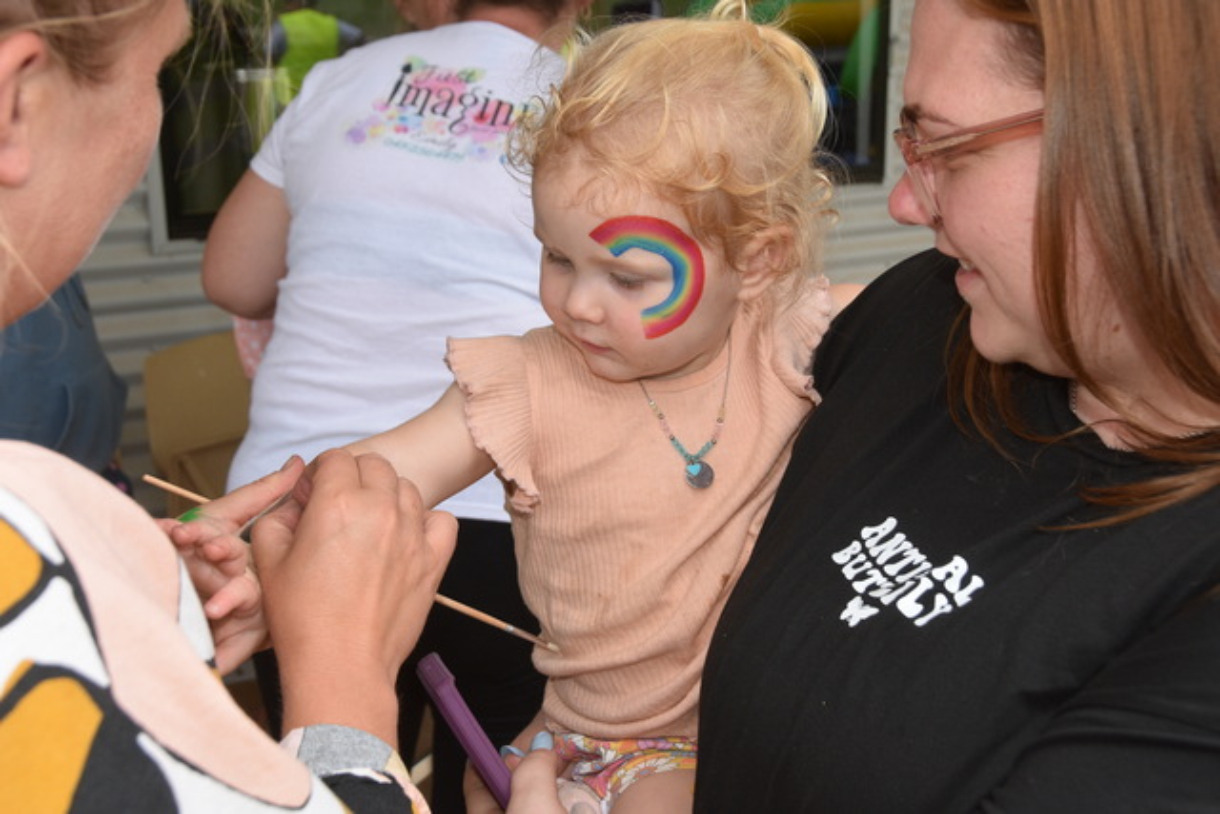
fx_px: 1729
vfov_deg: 26.5
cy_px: 407
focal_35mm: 51
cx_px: 610
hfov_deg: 38.9
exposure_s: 1/250
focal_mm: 34
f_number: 9
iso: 640
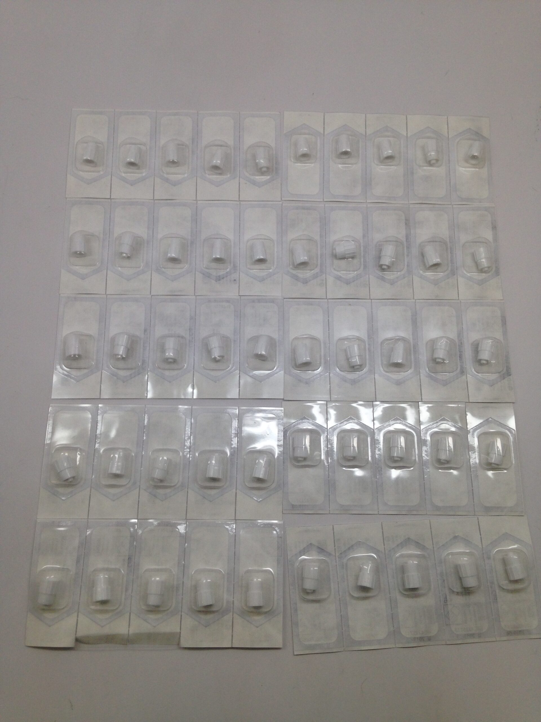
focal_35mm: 33
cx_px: 270
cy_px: 361
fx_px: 688
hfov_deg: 42.9
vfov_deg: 55.4
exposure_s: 1/120
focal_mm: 4.12
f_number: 2.4
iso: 64
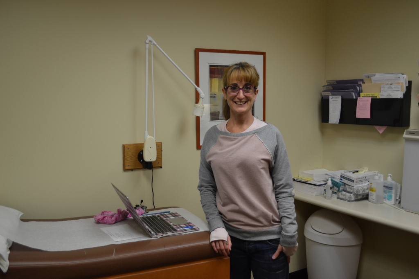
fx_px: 384
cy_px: 140
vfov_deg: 39.9
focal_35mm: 33
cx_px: 210
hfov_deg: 57.2
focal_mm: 22
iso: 400
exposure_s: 1/80
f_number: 4.5
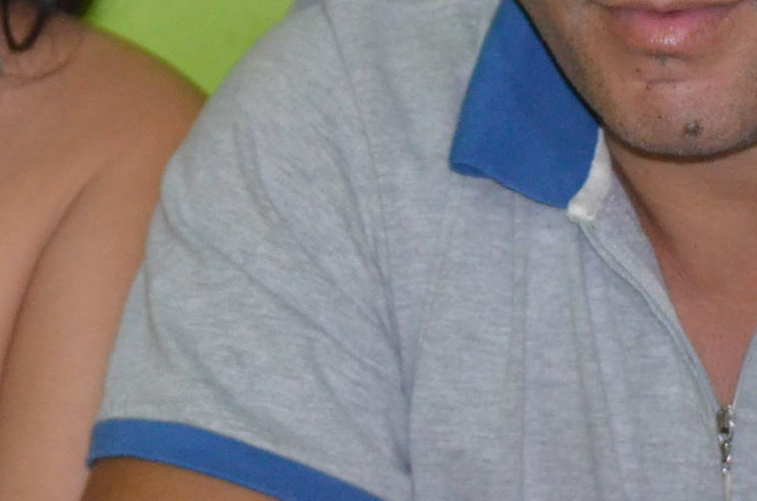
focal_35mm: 270
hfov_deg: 7.6
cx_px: 152
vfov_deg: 5.0
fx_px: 5657
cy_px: -190
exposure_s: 1/60
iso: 3200
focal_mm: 55
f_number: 4
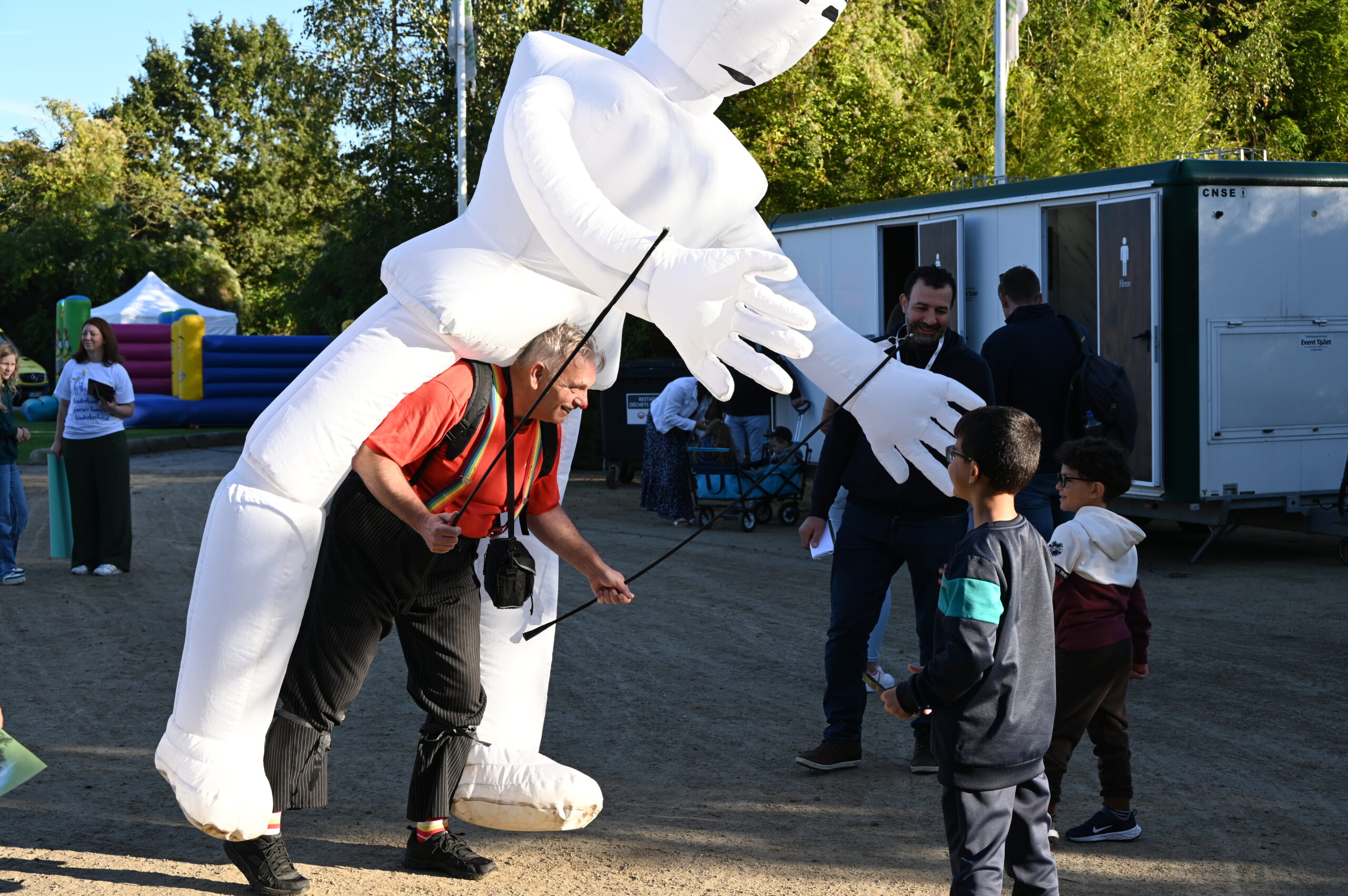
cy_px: 448
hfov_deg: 36.9
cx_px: 674
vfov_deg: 25.0
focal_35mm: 54
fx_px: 2021
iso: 220
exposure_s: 1/200
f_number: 8
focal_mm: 54
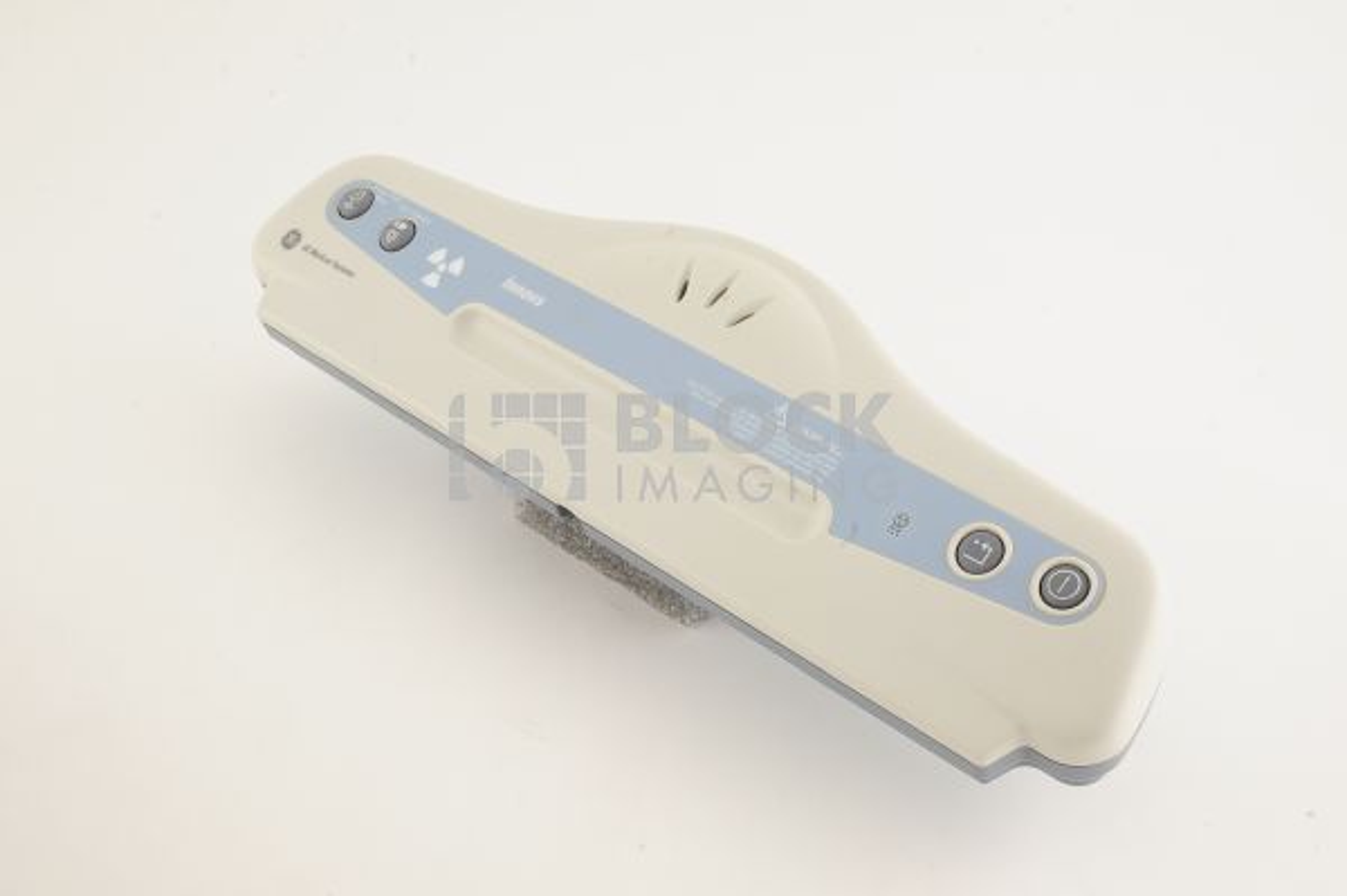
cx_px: 674
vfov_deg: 26.9
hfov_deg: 39.6
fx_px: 1869
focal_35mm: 50
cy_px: 448
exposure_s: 1/125
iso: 1600
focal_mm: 50
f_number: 11
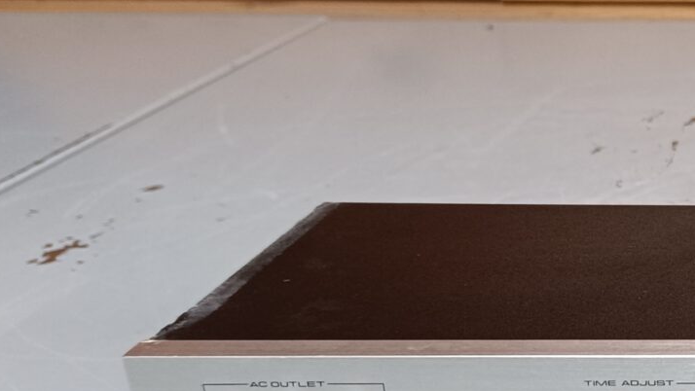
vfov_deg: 16.0
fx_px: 1382
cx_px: 939
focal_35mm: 75
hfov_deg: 24.2
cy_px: 295
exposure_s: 1/25
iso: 579
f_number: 1.88
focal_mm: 5.59
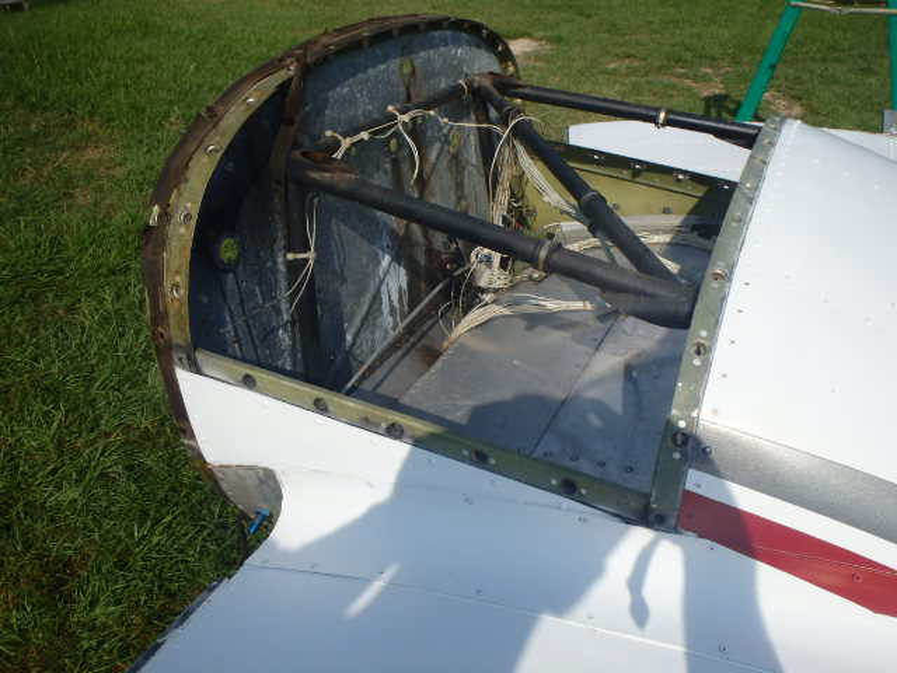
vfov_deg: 49.7
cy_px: 336
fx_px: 726
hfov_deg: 63.4
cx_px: 448
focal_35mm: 28
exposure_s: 1/200
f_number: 11
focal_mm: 5
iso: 125
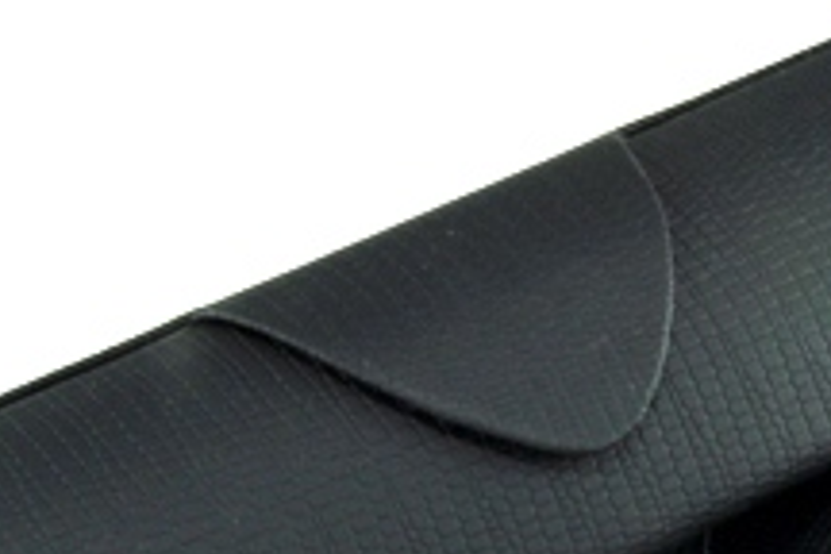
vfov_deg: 9.7
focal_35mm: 142
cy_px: 179
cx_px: 704
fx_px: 3278
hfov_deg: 14.3
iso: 200
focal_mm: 32
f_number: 29
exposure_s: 1/5
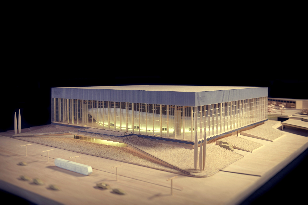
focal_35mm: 38
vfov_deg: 35.1
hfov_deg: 50.7
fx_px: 325
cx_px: 154
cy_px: 102
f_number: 6.3
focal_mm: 38
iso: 100
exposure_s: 1/8
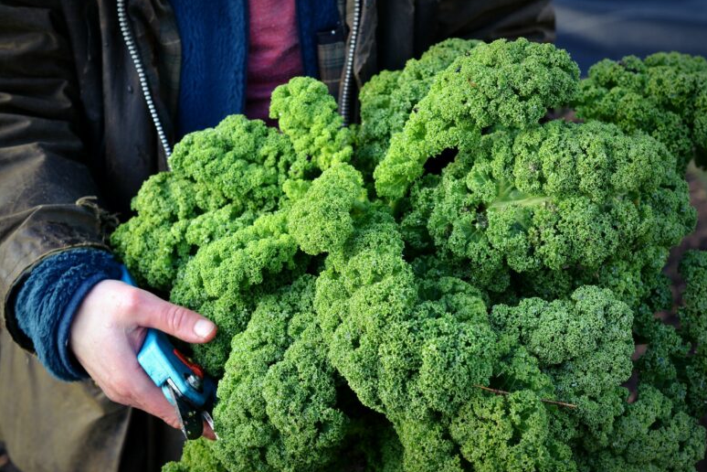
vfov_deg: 21.9
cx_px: 364
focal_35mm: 62
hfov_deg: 32.4
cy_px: 236
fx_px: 1218
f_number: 5.6
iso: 250
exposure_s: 1/125
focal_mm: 40
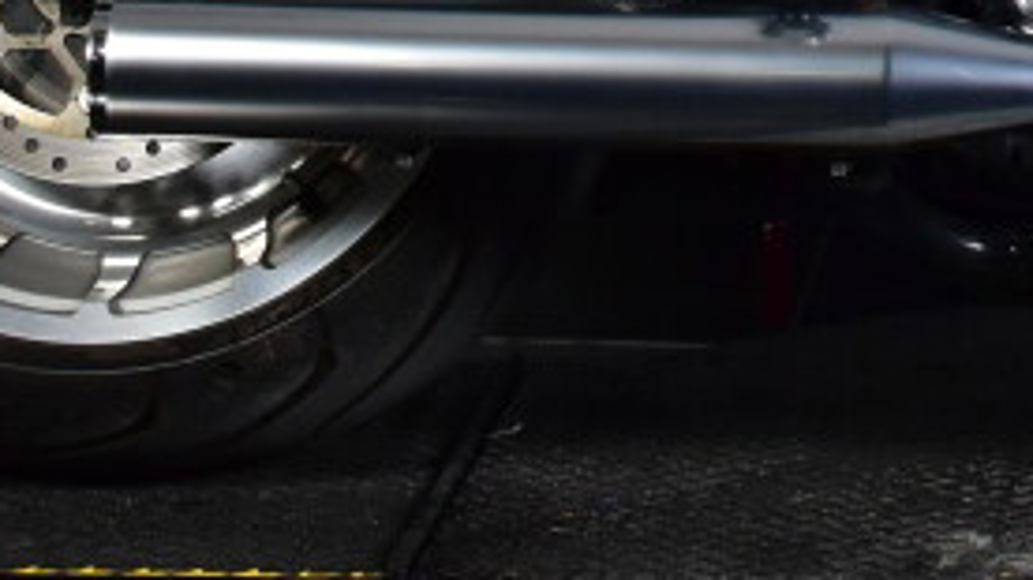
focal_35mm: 239
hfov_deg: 8.8
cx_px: 1426
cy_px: -528
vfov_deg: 5.0
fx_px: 6552
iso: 800
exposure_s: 1/160
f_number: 6.3
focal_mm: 35
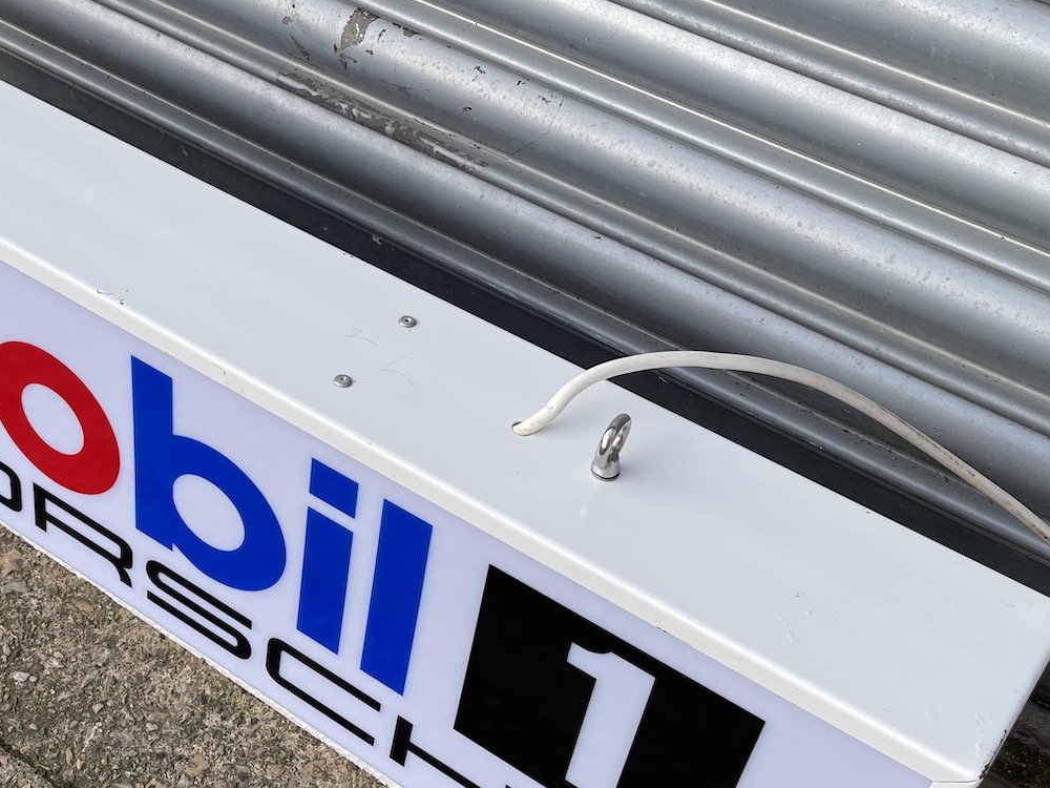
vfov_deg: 28.0
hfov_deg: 35.8
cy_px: 466
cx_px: 228
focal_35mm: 52
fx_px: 1577
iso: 32
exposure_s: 1/540
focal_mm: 5.1
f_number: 1.6
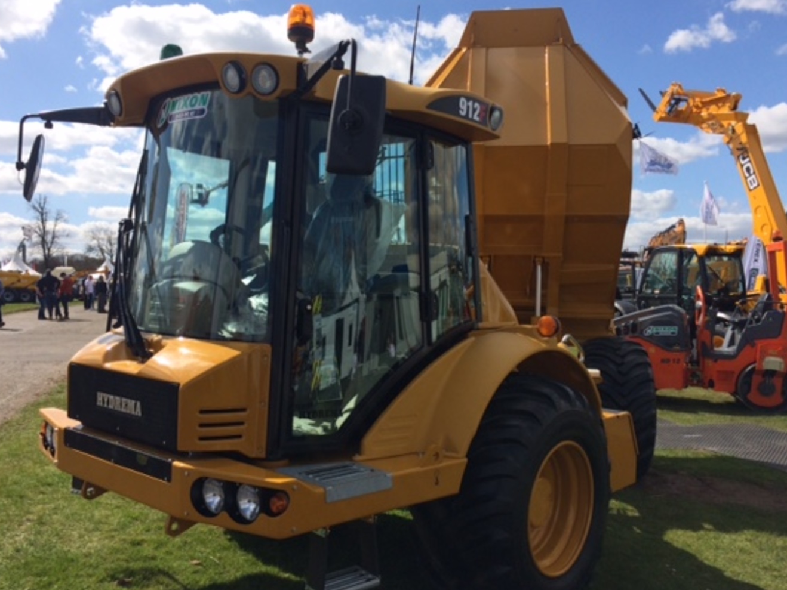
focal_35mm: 33
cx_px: 362
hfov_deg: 55.3
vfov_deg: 43.0
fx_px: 750
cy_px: 302
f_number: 2.2
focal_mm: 4.15
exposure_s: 1/2740
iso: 32
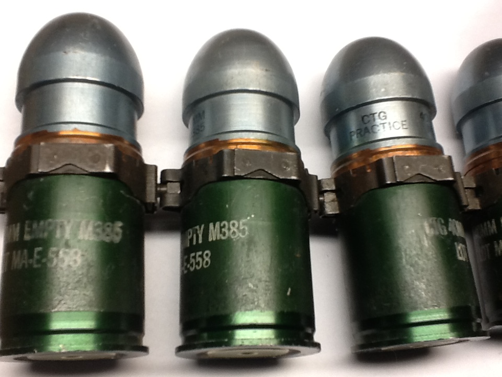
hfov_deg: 42.9
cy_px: 188
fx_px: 638
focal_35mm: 44
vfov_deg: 32.9
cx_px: 251
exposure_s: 1/30
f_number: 2.4
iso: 50
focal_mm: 2.03
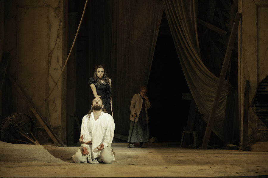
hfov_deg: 28.8
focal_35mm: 70
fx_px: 521
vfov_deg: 19.5
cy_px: 89
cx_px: 134
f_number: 3.5
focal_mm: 70
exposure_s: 1/200
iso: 4000
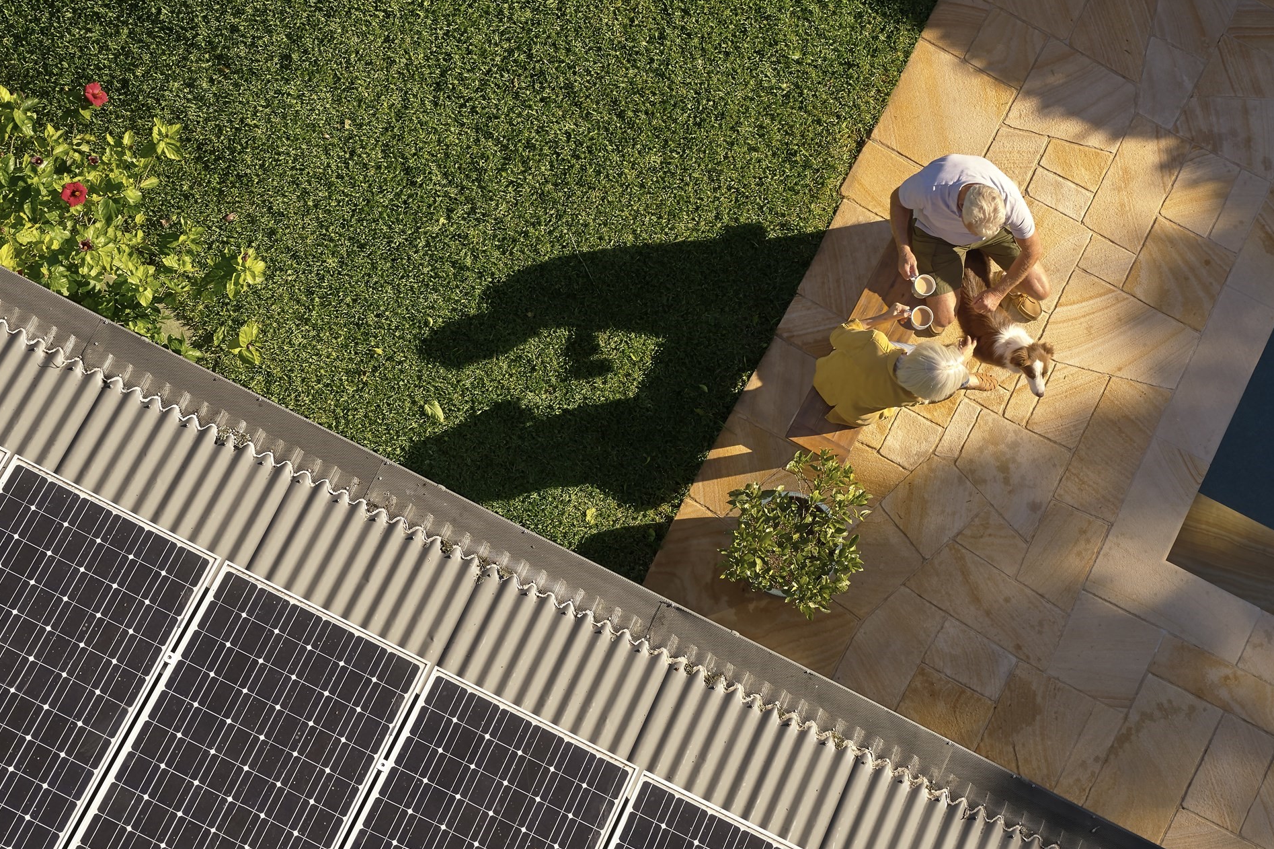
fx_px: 3361
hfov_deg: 21.5
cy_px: 510
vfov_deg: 14.4
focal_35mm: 95
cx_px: 663
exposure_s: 1/160
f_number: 5.6
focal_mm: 50
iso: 100
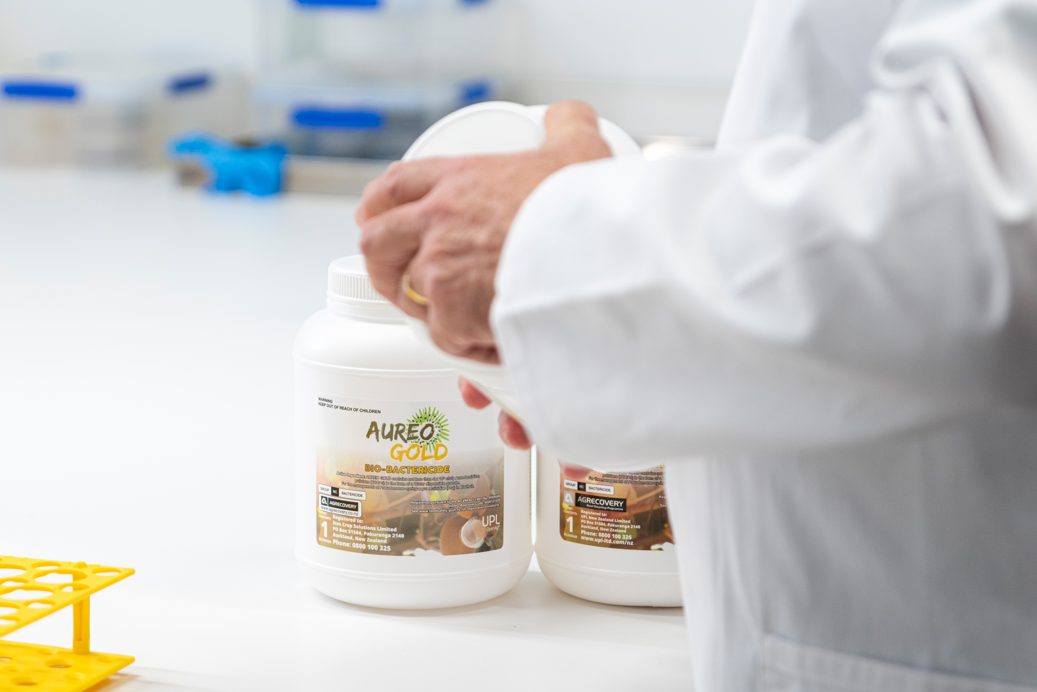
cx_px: 537
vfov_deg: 18.4
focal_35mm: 74
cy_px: 321
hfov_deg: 27.3
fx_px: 2132
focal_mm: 68
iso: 400
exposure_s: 1/125
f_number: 3.2
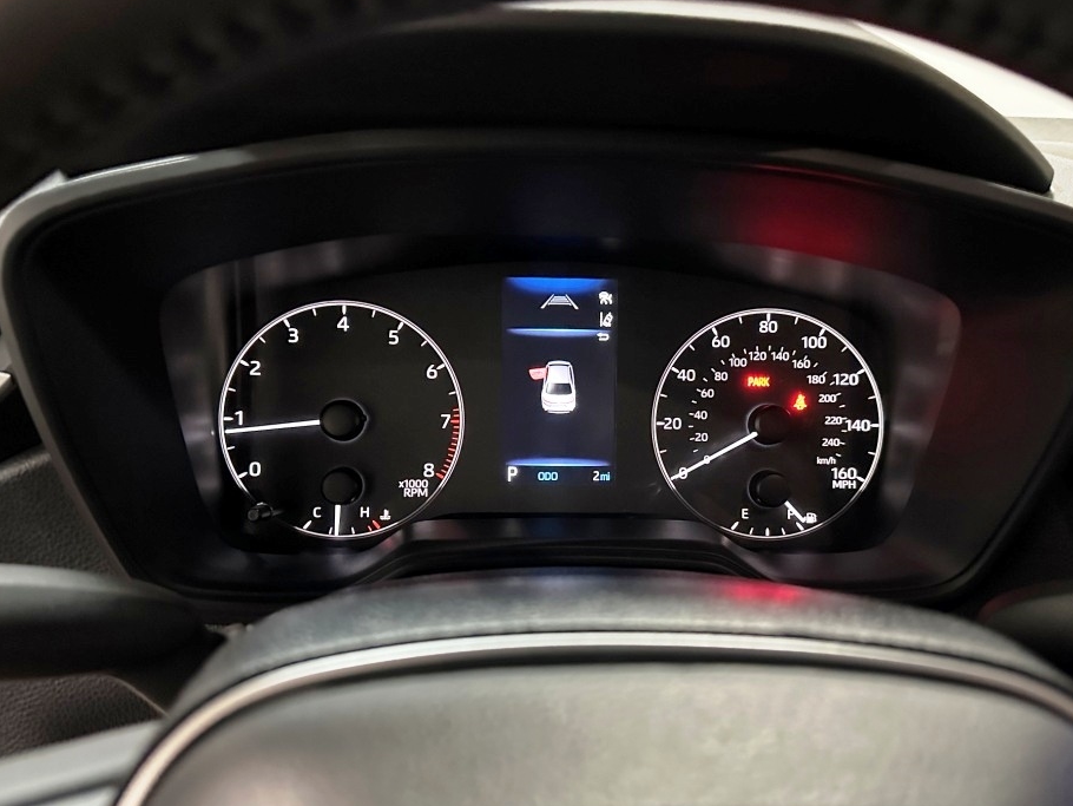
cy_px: 443
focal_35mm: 27
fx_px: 837
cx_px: 561
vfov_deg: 51.3
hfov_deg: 65.3
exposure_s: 1/30
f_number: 1.78
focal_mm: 6.86
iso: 1250
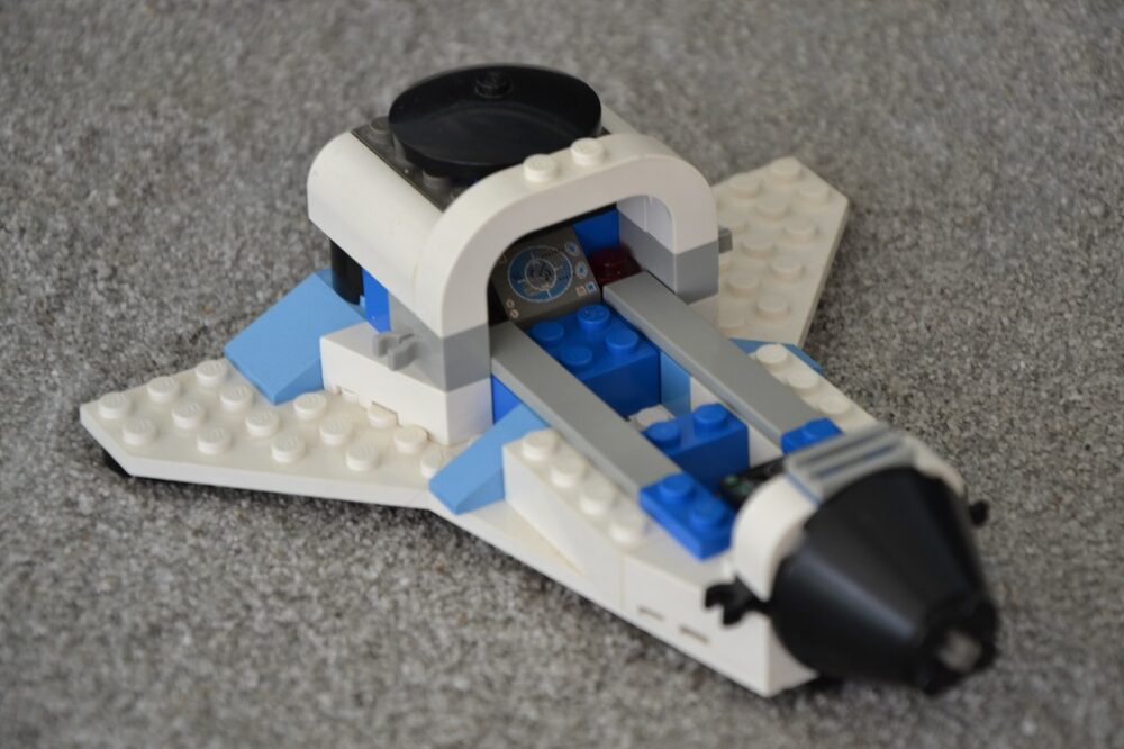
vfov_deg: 8.7
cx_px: 562
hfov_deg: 13.0
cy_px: 374
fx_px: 4916
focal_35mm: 158
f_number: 7.1
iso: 400
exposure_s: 1/50
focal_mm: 105
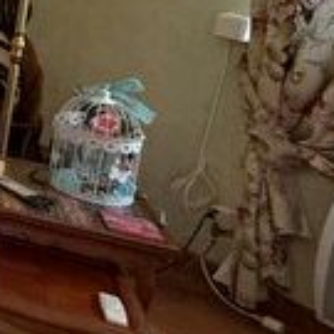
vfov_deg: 24.6
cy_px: -53
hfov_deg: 14.3
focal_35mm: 64
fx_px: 699
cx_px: -510
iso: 160
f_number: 2.2
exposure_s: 1/100
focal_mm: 2.22
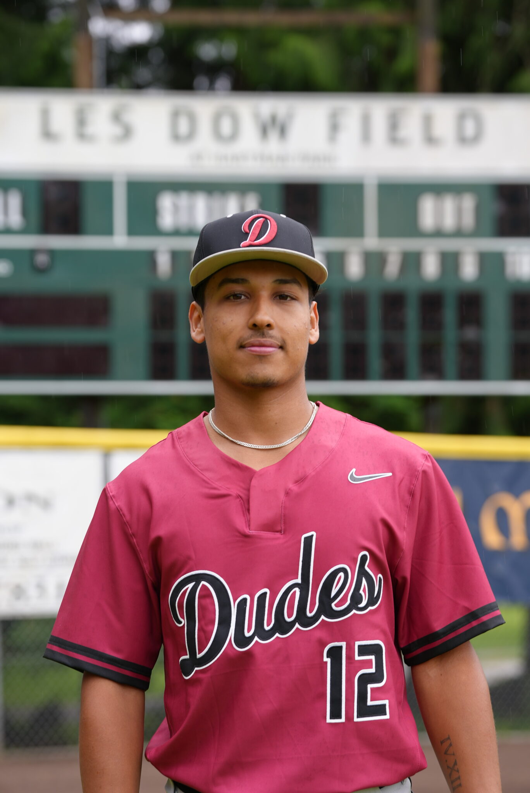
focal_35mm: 101
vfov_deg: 20.2
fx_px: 2227
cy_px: 396
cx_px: 265
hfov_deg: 13.6
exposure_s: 1/200
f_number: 4
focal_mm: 101
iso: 80
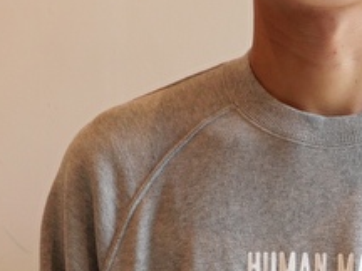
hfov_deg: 9.4
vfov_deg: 7.1
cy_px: 368
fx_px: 2175
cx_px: 452
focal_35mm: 208
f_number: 2.8
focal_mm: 34
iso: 500
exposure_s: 1/125
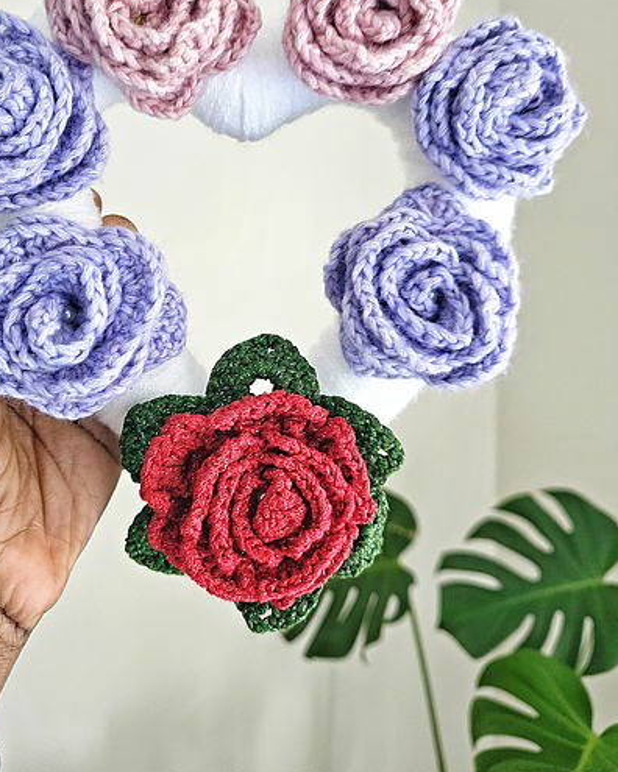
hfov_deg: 49.7
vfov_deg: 59.5
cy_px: 278
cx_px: 256
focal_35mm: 29
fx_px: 663
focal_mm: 6.3
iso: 320
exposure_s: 1/30
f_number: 1.7
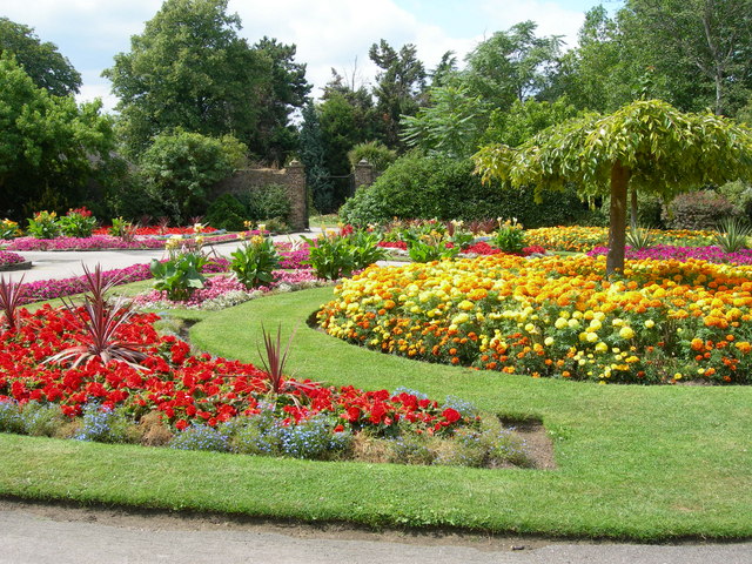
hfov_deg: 49.0
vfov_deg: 37.7
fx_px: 826
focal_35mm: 38
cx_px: 376
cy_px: 282
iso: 50
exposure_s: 1/230
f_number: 4.8
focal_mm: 7.8
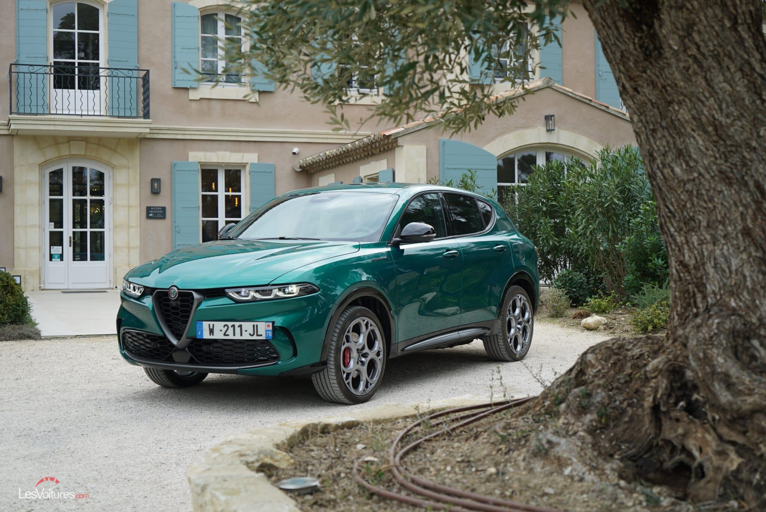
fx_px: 1086
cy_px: 256
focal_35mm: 51
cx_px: 383
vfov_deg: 26.5
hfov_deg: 38.9
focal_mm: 51
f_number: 4.5
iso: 100
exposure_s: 1/160
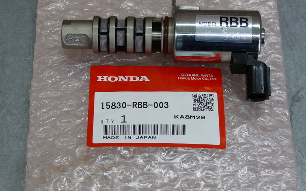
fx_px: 800
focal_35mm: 96
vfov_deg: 13.6
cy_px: 100
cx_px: 151
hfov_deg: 21.6
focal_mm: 15.5
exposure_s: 1/40
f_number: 3.4
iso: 125
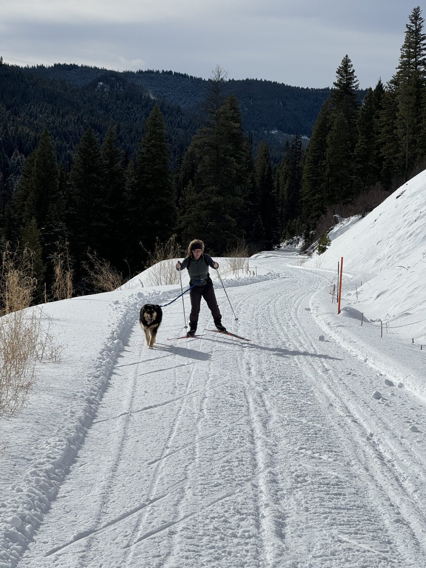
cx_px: 213
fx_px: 1263
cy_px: 284
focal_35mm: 77
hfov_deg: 19.1
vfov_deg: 25.3
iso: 25
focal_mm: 9
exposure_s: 1/2016
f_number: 2.8
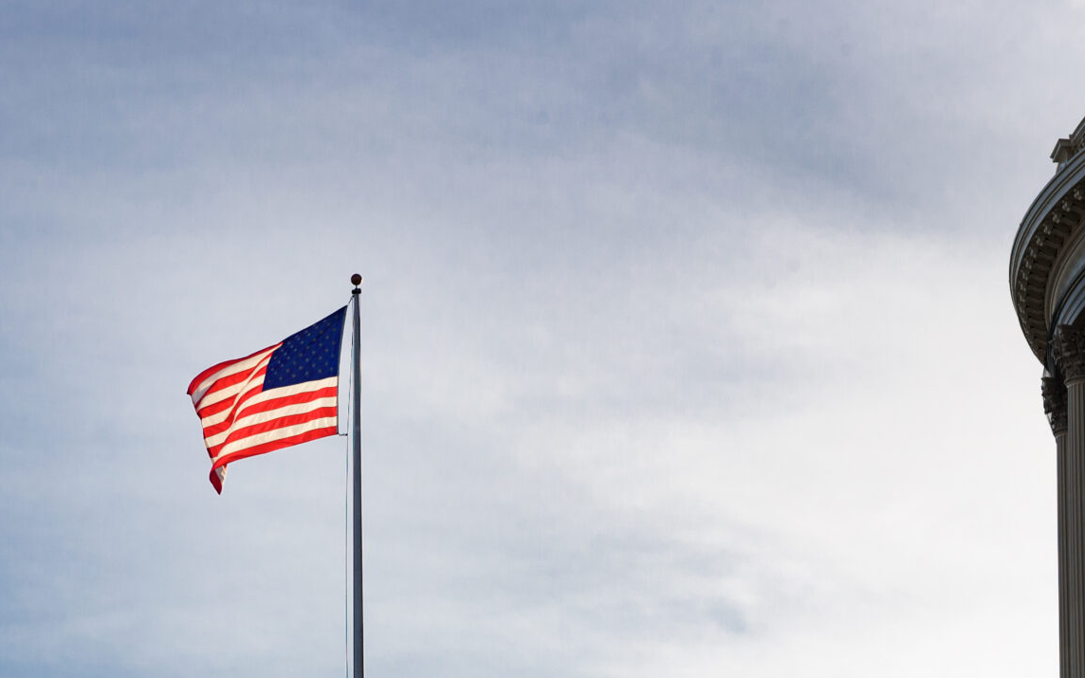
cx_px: 749
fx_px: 6476
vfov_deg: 6.0
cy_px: 593
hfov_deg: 9.6
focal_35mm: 219
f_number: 11
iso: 400
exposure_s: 1/400
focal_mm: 120
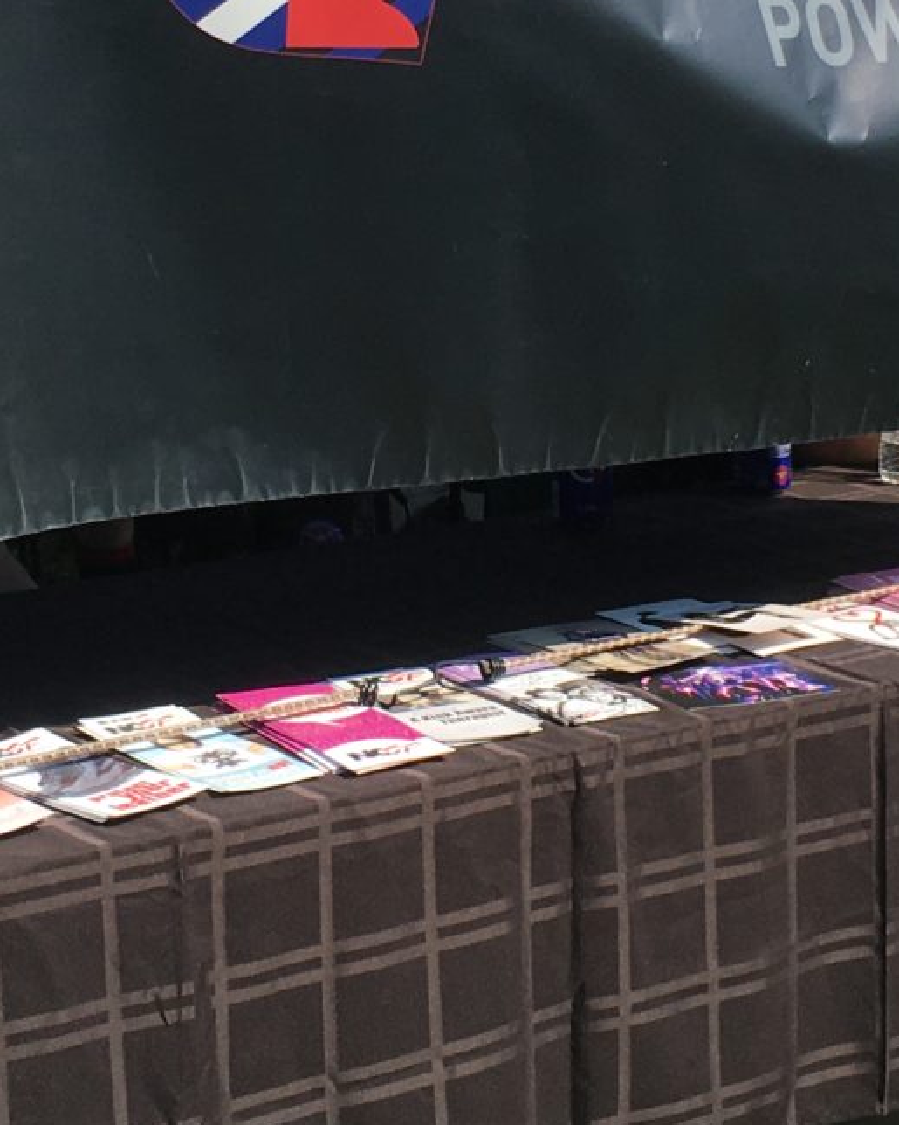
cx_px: 389
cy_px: 266
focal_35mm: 90
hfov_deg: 17.1
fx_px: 2994
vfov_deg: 21.1
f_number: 2.2
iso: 25
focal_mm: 4.15
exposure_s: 1/1083
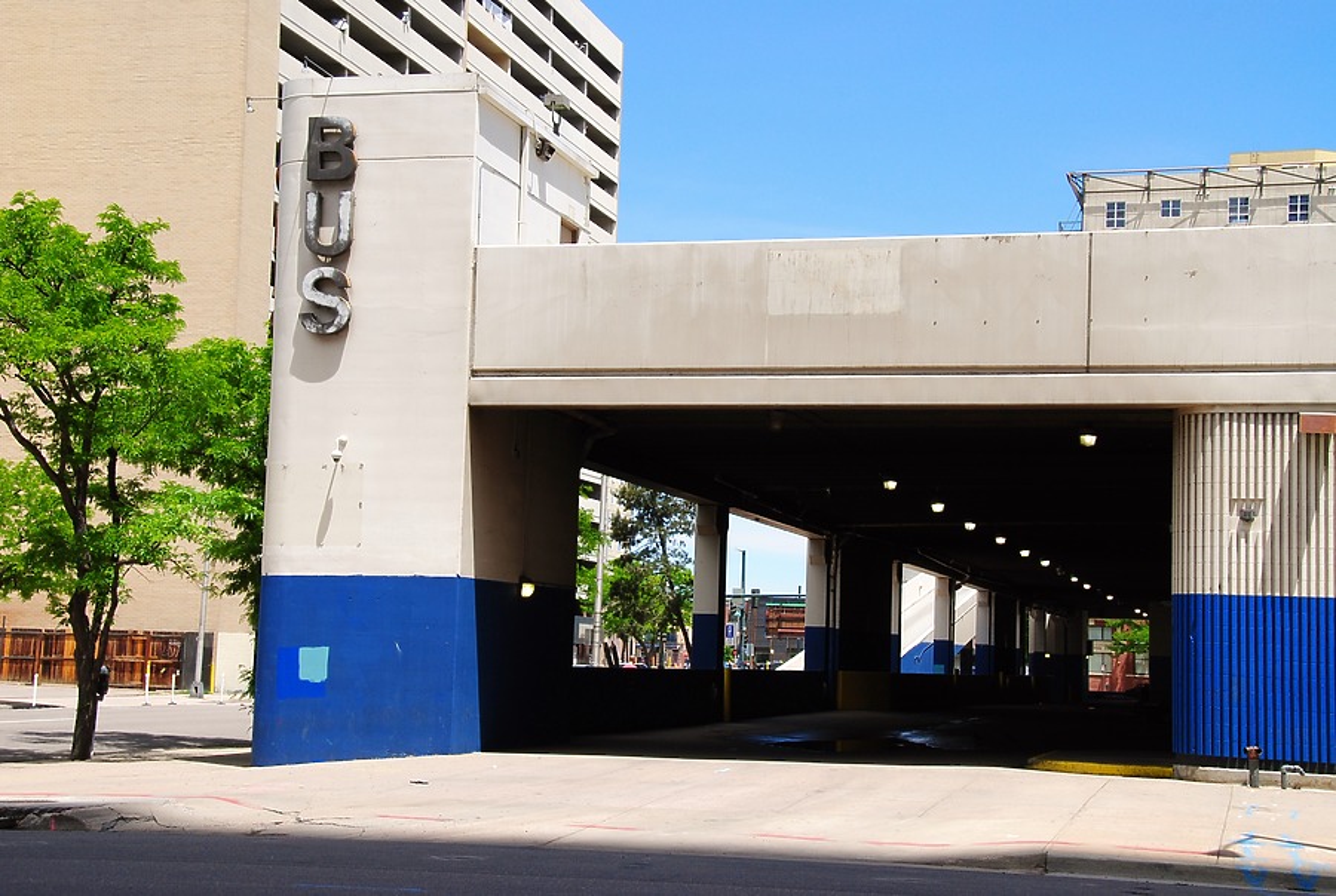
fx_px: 2120
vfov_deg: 23.9
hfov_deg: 35.0
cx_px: 668
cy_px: 448
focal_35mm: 57
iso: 200
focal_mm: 38
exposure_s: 1/250
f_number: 10
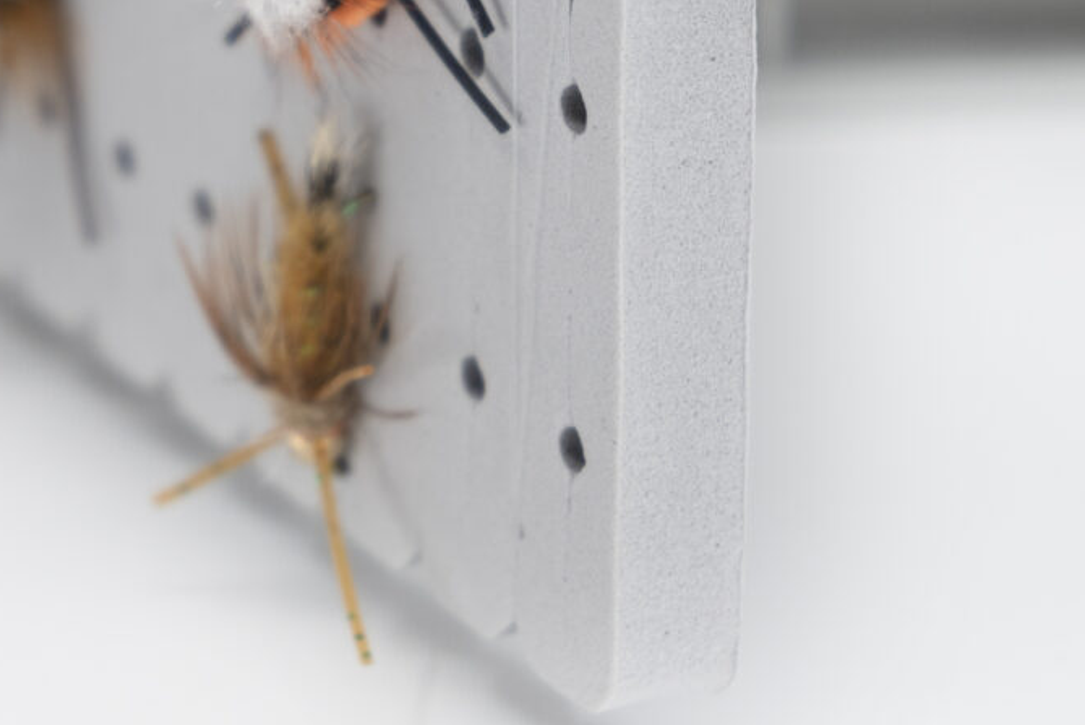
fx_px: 4614
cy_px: -61
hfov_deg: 13.3
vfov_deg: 8.9
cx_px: 185
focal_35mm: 153
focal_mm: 50
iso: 320
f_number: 6.3
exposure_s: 1/250
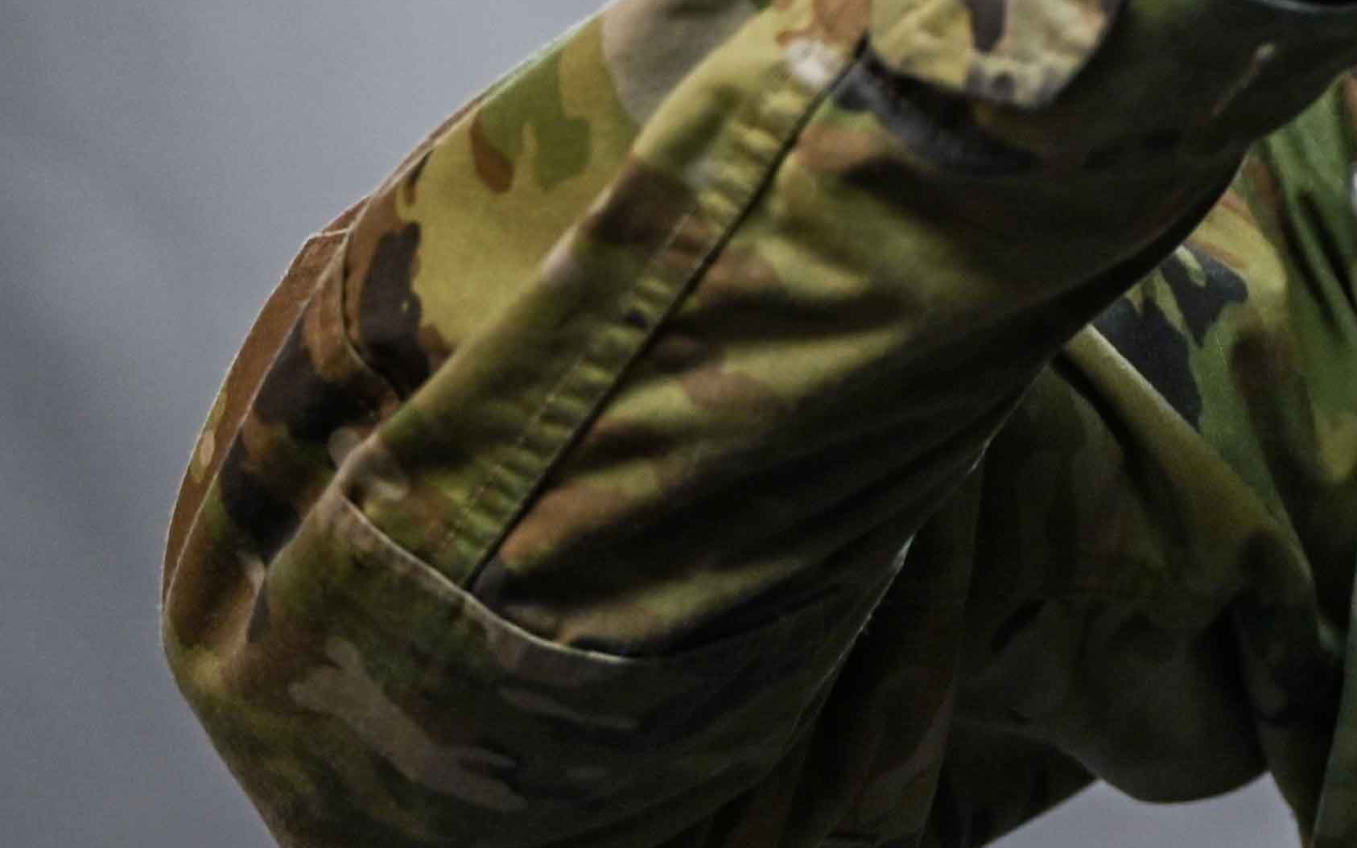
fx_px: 7027
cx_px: 2421
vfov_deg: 6.9
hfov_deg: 10.4
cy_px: 59
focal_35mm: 190
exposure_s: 1/100
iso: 320
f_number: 2.8
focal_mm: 52
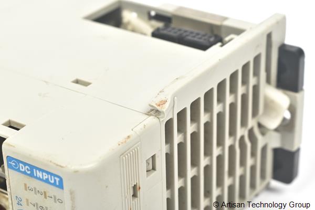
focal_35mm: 82
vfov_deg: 16.6
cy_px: 105
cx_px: 158
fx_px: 722
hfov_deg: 24.6
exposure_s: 1/200
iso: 200
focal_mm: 55
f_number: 13
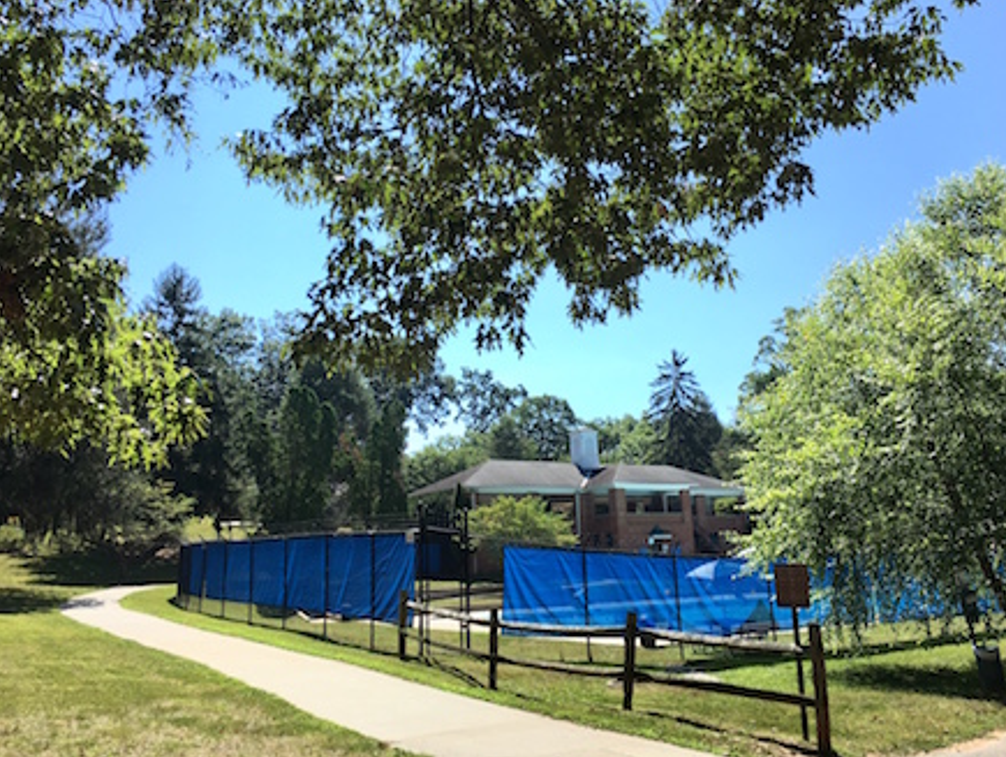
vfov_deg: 46.9
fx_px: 873
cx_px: 518
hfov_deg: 59.9
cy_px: 370
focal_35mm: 30
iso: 25
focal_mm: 4.15
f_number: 2.2
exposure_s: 1/974
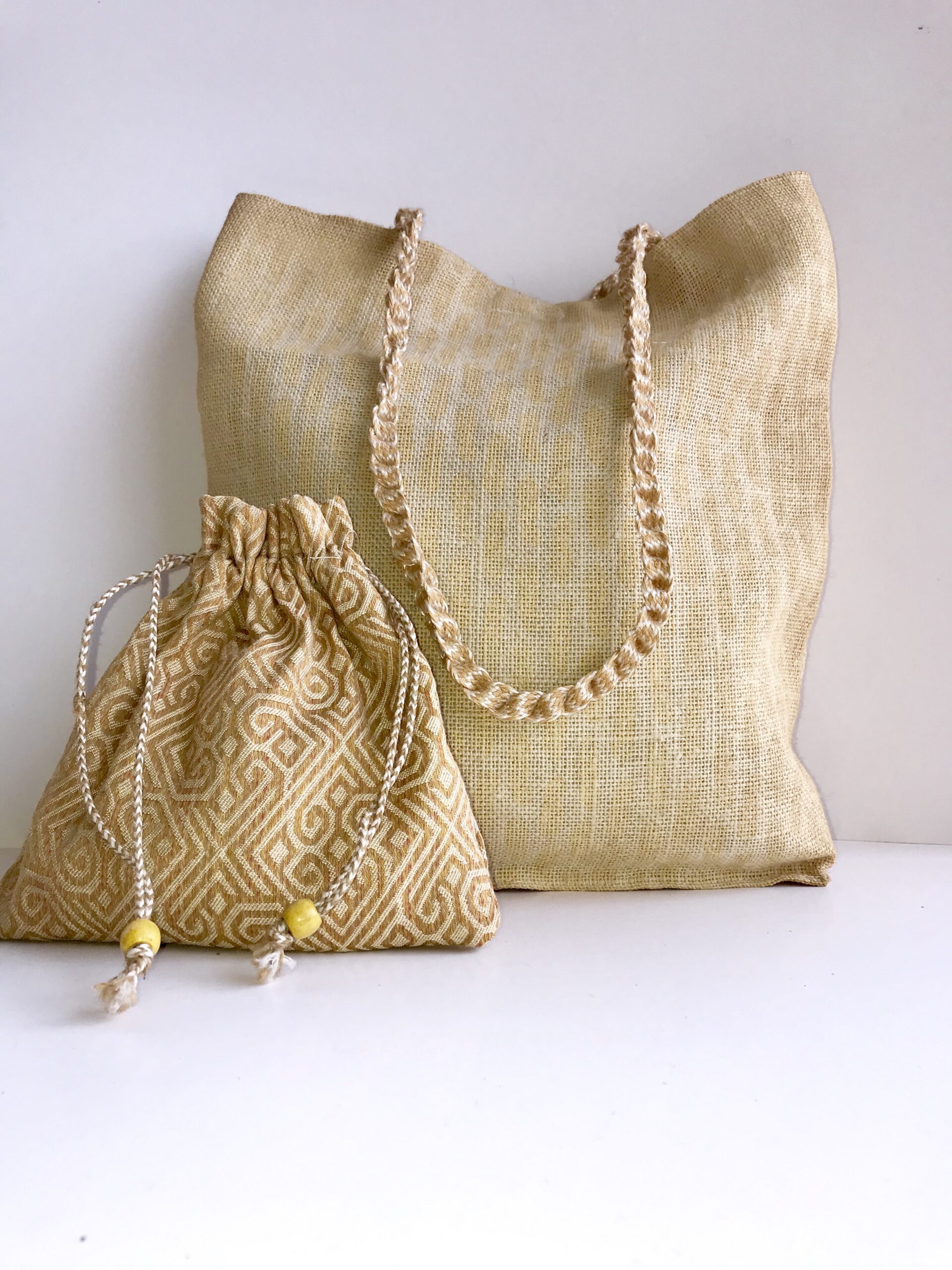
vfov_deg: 63.4
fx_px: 1027
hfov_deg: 49.7
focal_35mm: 28
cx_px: 476
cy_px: 635
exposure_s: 1/587
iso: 20
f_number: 1.8
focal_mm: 3.99
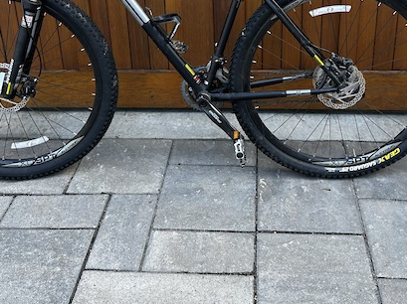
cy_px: 51
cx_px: 225
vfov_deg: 29.9
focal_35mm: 47
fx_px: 552
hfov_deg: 40.4
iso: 64
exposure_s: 1/139
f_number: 1.78
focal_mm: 6.86
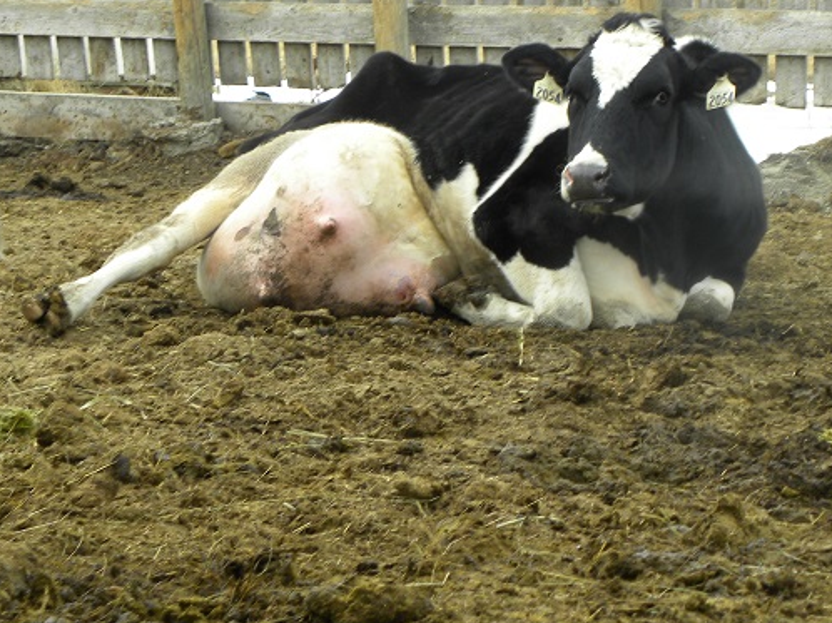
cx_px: 454
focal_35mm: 113
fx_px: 2715
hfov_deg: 17.4
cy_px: 205
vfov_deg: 13.1
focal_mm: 13.4
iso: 64
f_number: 4
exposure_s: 1/90.7
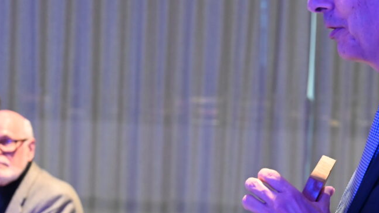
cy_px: 146
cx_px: 229
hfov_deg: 16.2
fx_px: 1326
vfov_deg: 9.2
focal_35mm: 132
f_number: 4
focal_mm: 53
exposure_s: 1/60
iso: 3200
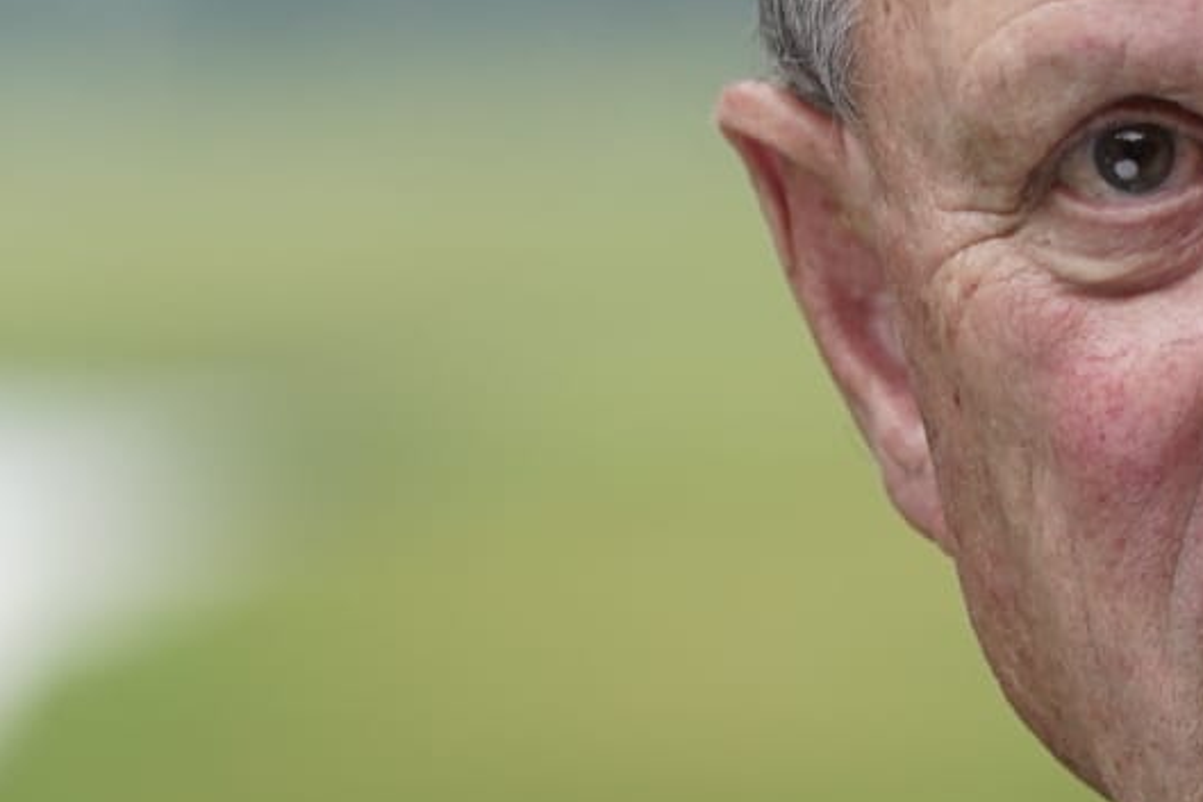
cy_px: 575
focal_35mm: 508
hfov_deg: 4.0
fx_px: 16979
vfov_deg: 2.7
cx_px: 1524
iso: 1600
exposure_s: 1/160
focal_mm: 140
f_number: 4
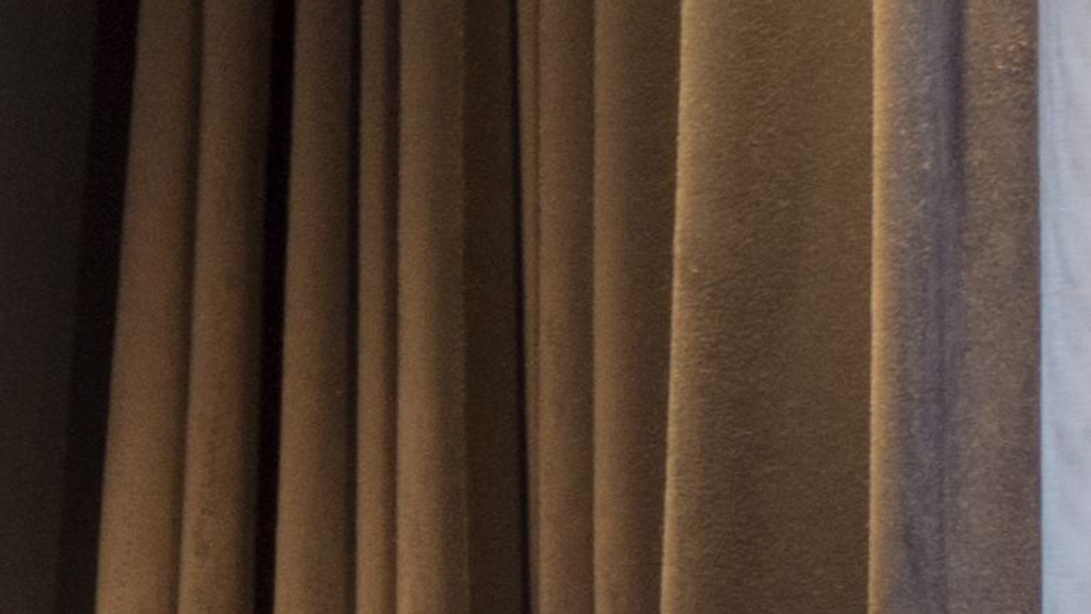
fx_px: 6221
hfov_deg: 7.6
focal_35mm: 215
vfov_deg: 5.6
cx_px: -3025
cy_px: 920
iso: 160
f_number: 10
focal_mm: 18
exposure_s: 1.6
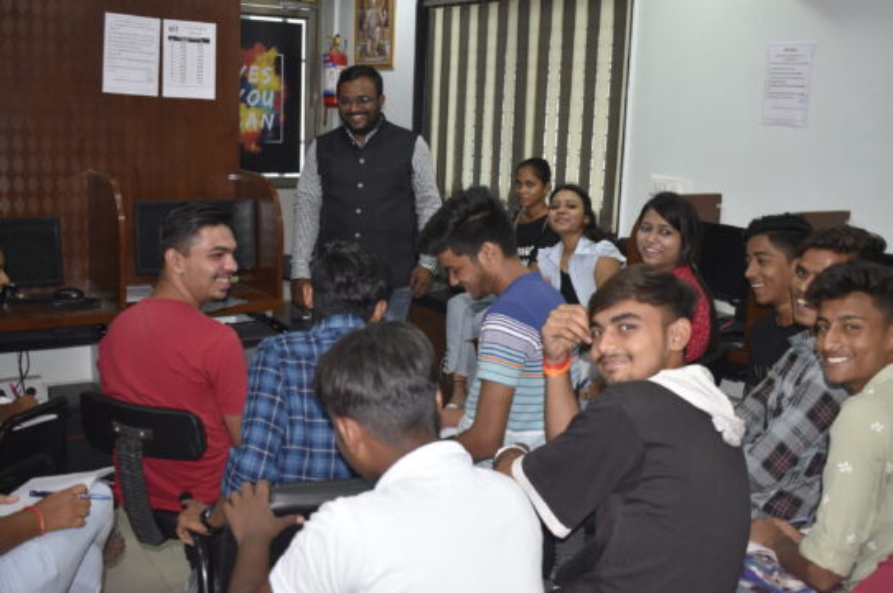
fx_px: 966
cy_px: 296
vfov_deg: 34.1
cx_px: 446
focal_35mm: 39
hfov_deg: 49.6
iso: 800
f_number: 4
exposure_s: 1/100
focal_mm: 26
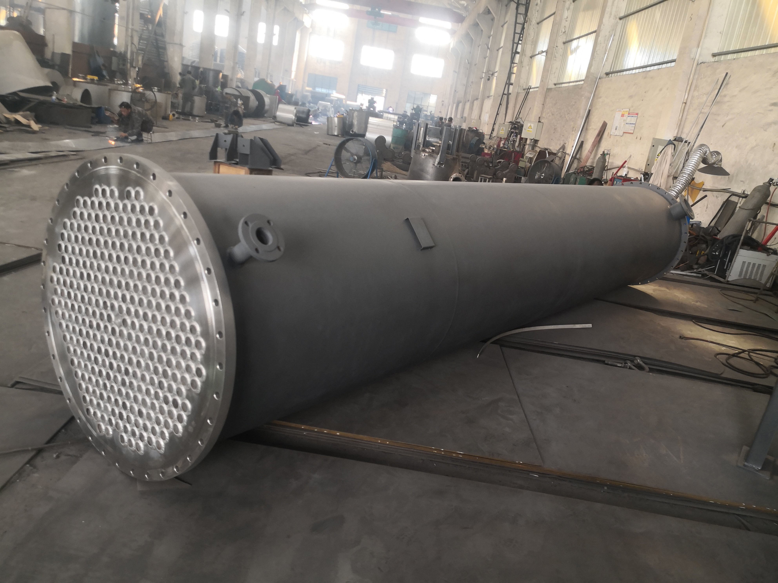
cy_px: 292
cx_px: 389
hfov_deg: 65.3
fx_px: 607
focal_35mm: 27
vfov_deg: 51.4
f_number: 1.6
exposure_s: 1/50
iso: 100
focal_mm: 3.95
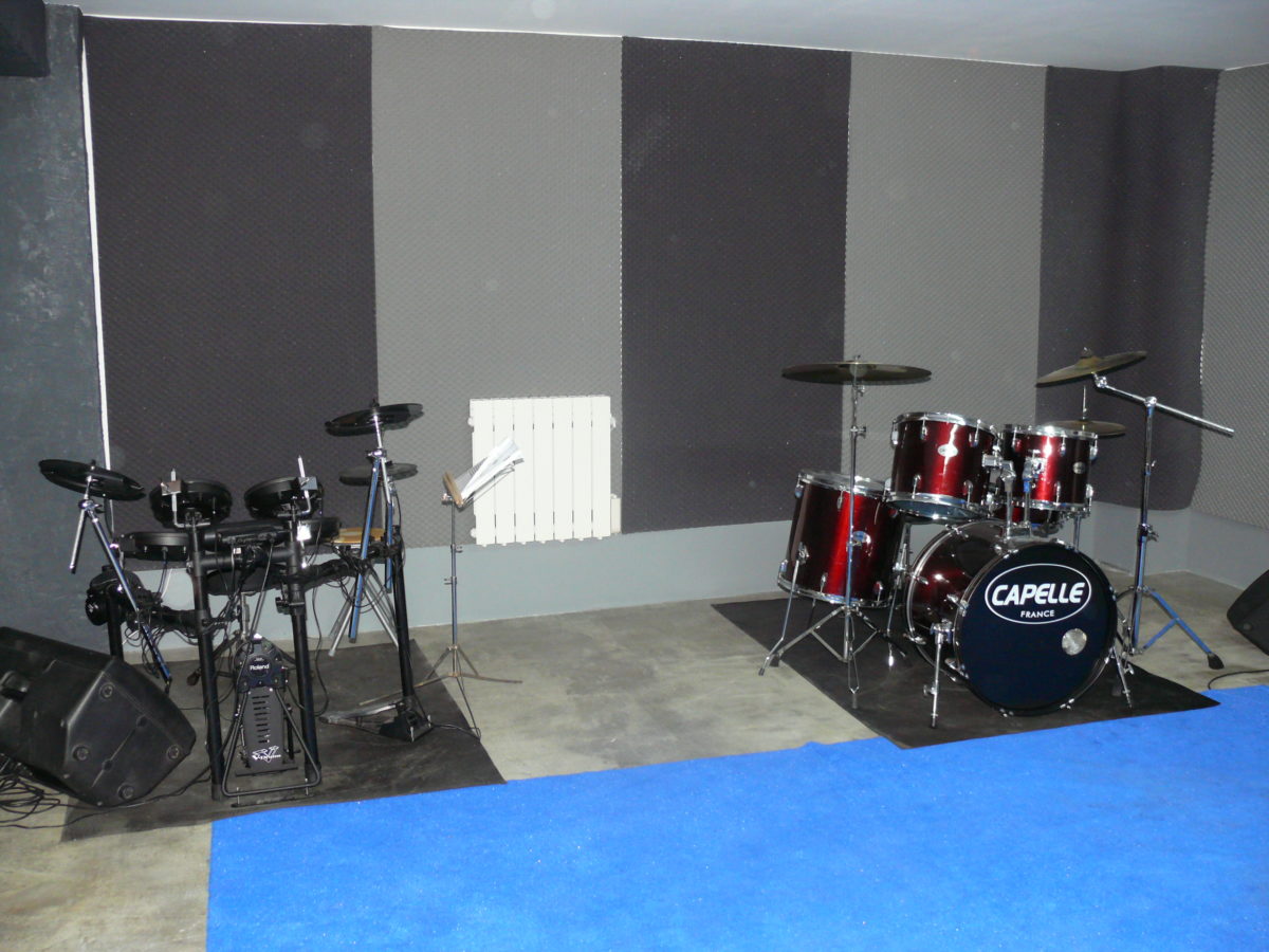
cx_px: 634
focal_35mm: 35
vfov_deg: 40.7
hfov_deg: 52.6
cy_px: 476
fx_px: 1283
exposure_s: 1/30
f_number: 2.8
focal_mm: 7.4
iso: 250
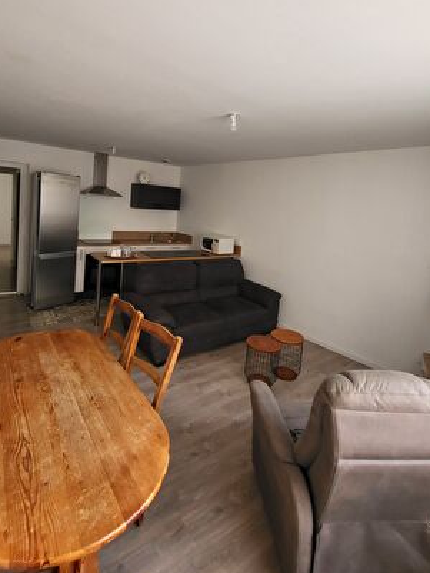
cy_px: 232
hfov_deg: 74.7
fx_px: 281
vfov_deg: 90.0
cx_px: 203
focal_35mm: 17
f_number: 2.2
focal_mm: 1.74
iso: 200
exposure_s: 1/50
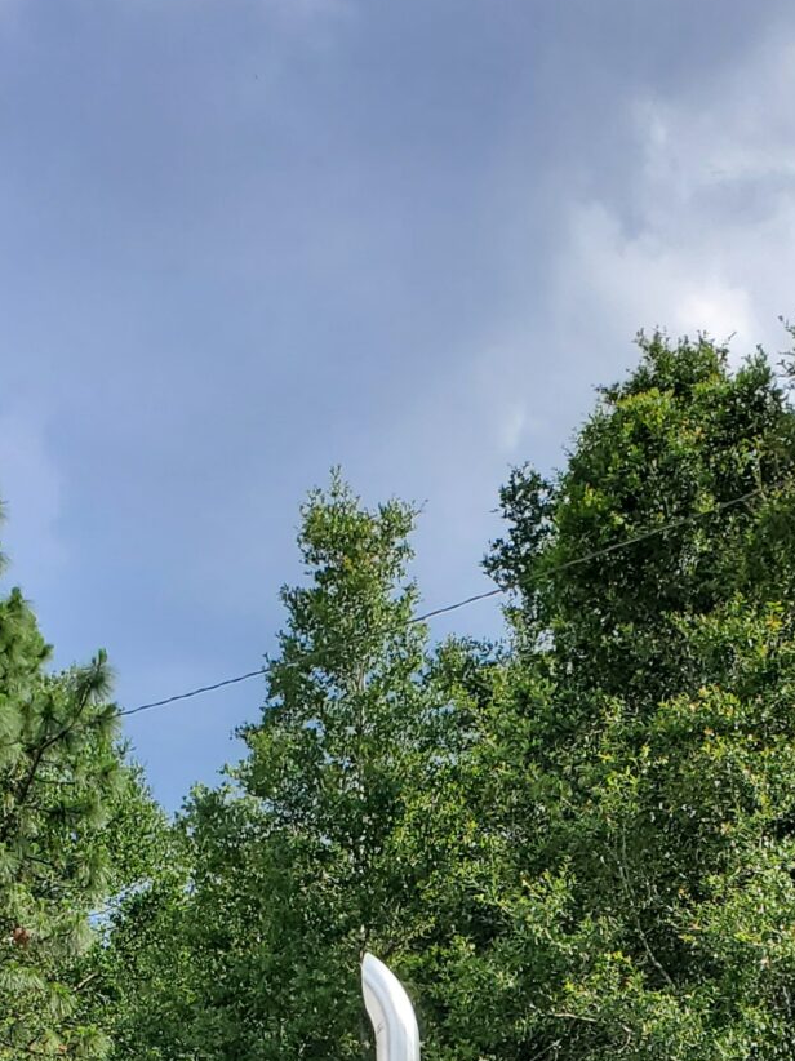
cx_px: 658
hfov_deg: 18.0
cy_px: 1509
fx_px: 2482
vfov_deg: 21.1
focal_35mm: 81
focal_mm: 4.3
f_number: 2.4
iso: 50
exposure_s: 1/1380
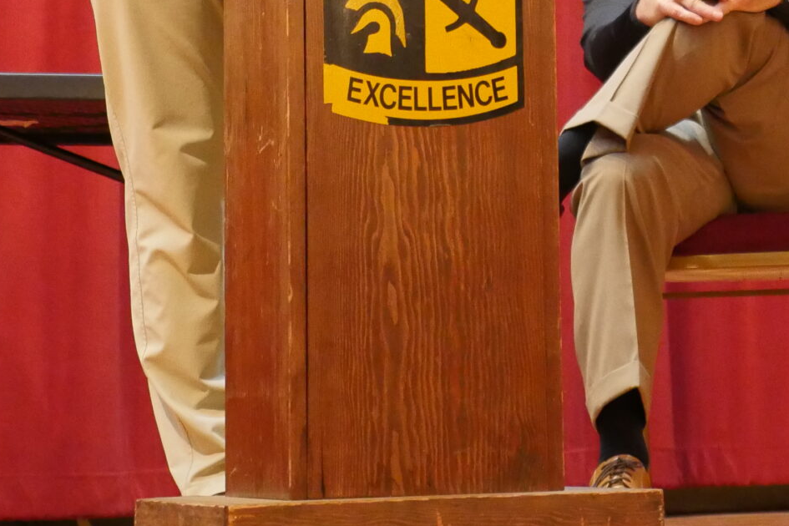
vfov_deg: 8.0
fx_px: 3704
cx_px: 711
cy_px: -265
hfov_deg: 12.1
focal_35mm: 169
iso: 3200
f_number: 2.8
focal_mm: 30
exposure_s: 1/50
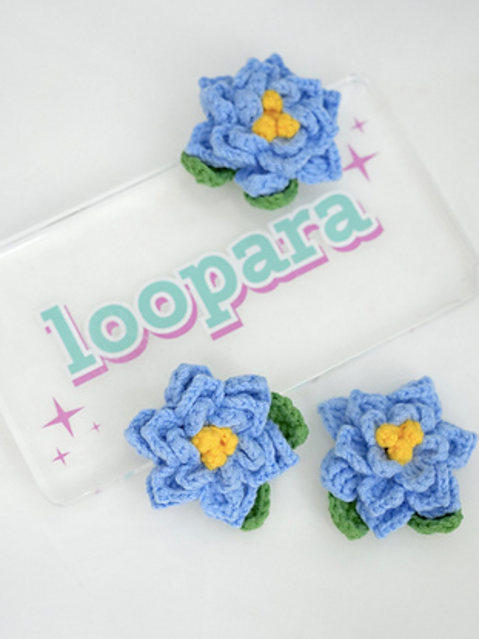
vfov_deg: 24.1
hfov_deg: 18.2
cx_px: 235
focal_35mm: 81
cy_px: 350
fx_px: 1495
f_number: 5.6
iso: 4000
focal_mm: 70
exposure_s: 1/320
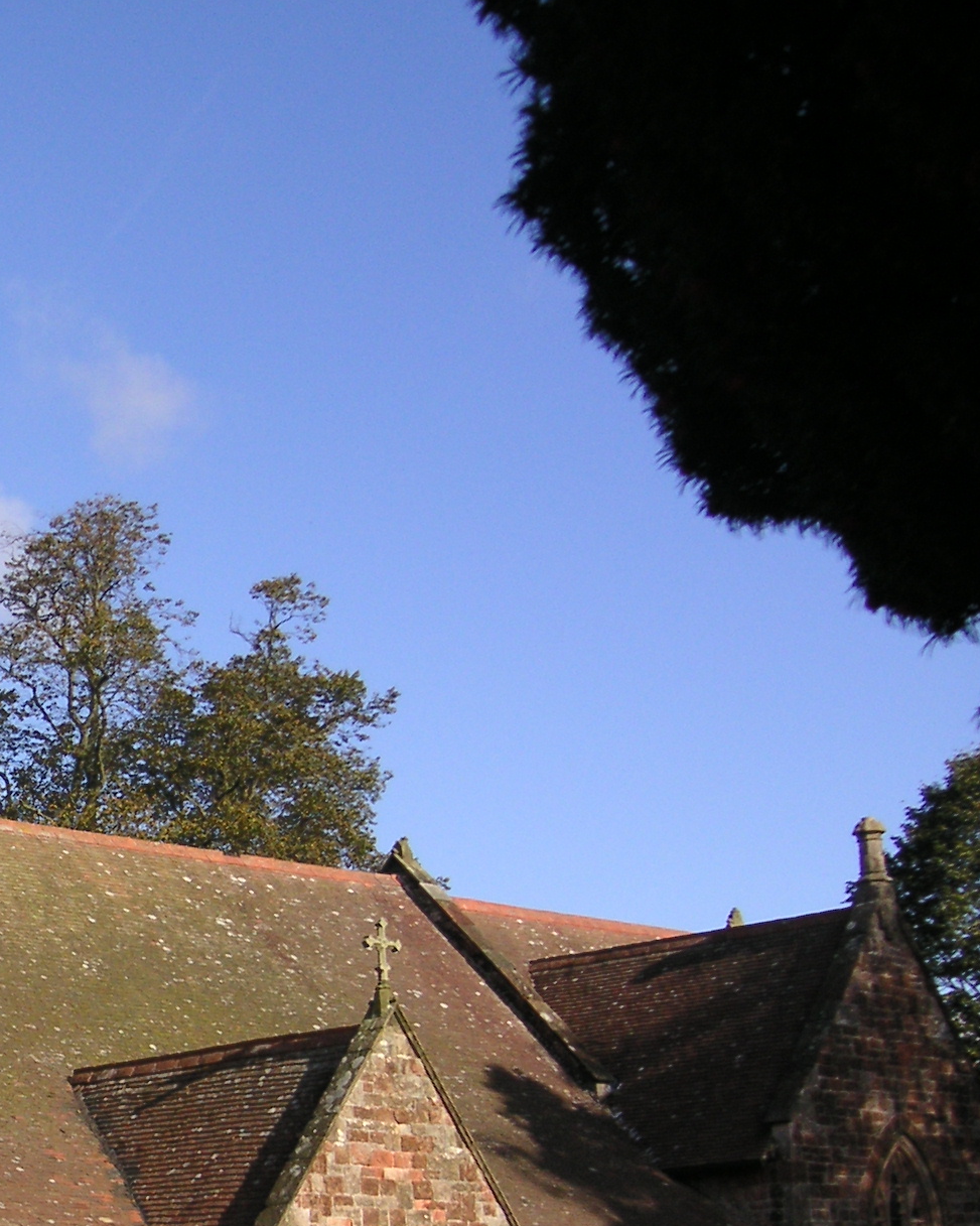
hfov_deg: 19.1
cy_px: 909
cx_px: -161
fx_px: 2756
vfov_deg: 24.8
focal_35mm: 76
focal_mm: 6.1
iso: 50
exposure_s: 1/180
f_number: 6.7
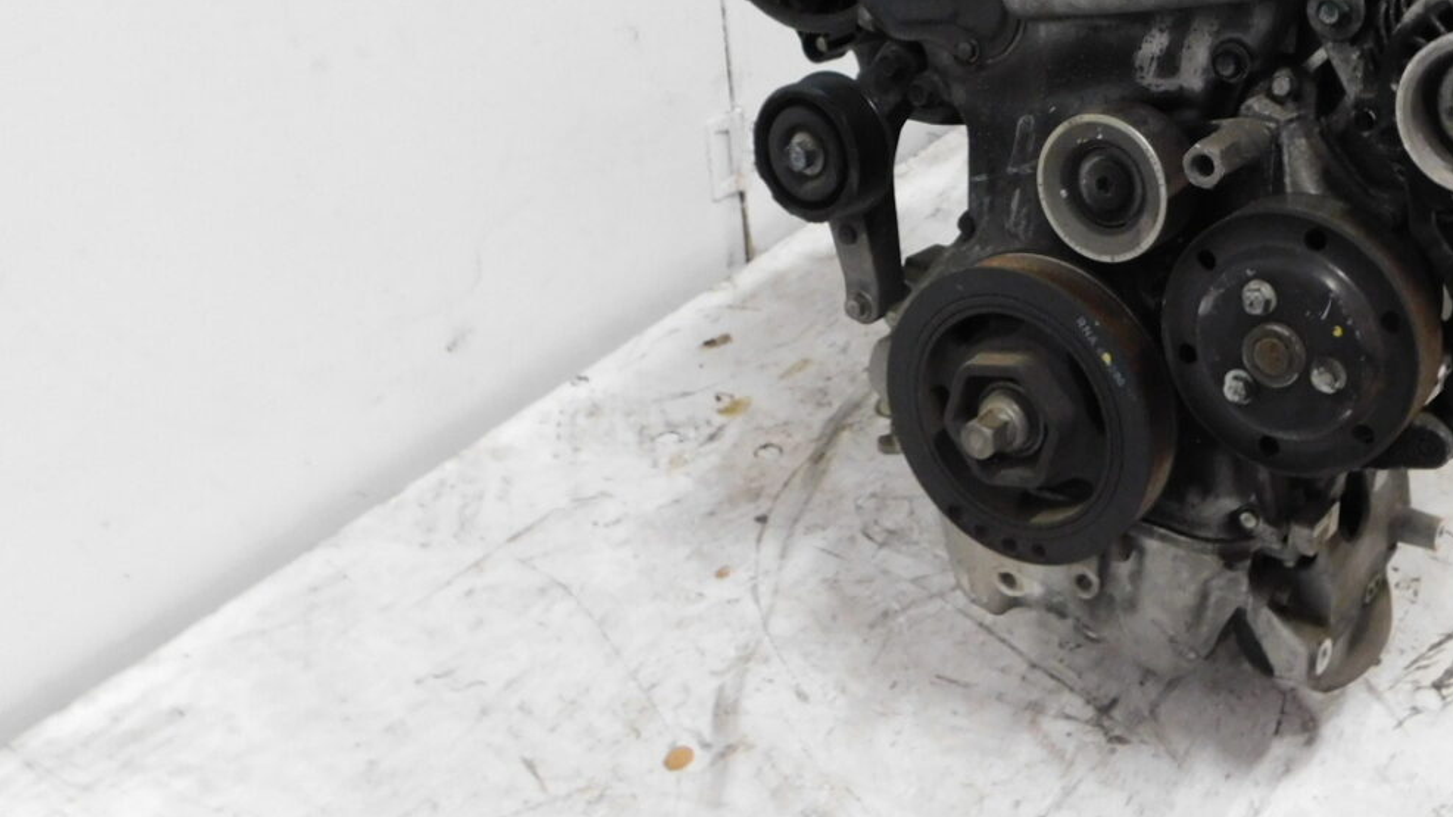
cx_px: 1119
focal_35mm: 39
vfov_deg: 29.6
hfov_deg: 49.2
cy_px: 149
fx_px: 1502
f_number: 3
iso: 400
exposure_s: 1/13
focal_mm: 4
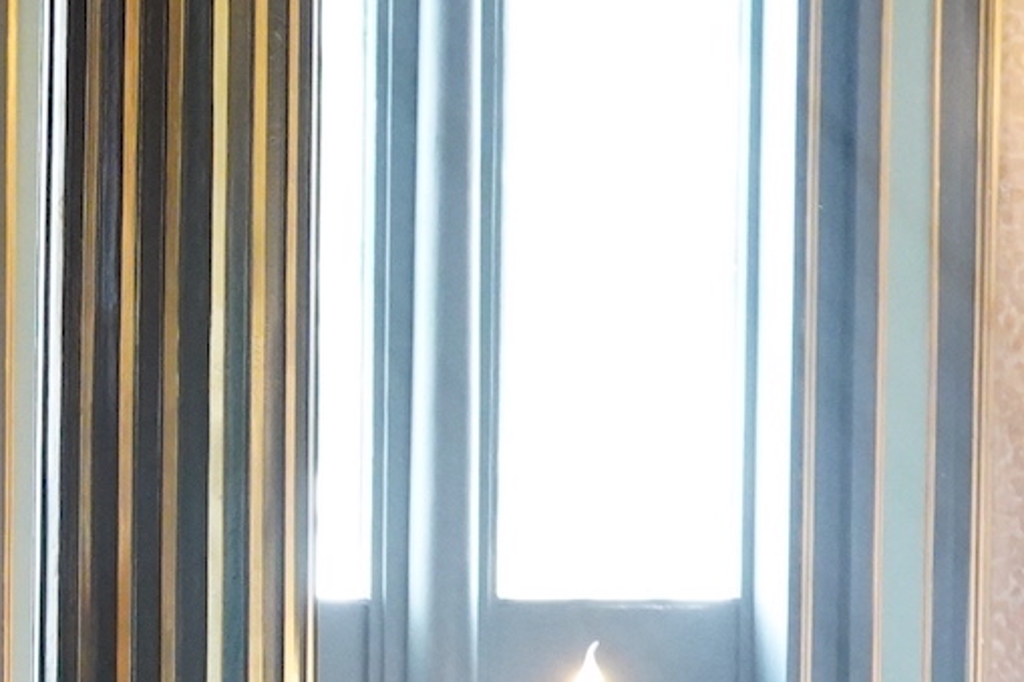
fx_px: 5146
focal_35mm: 181
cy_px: 1102
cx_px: -771
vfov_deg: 7.4
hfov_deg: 10.7
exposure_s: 1/125
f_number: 6.3
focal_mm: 48
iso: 10000
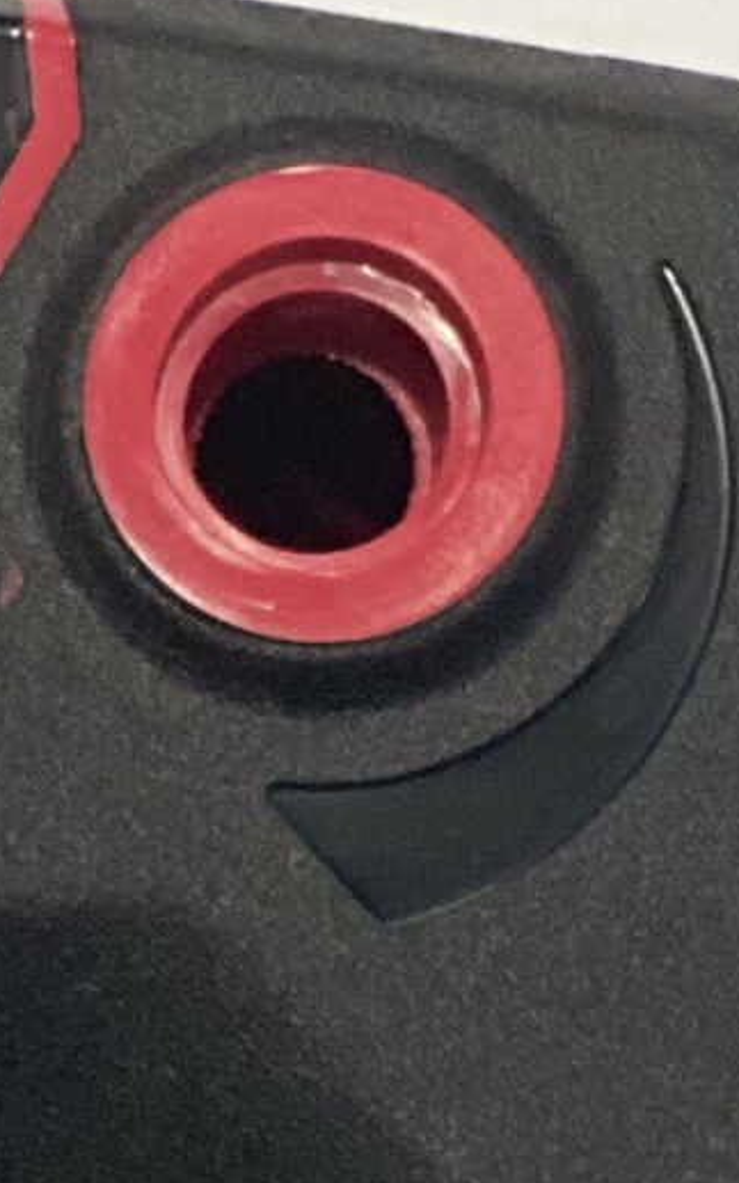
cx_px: -746
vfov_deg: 7.3
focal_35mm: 273
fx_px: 8800
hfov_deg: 4.7
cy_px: 2712
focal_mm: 6
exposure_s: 1/33
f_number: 2
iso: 160
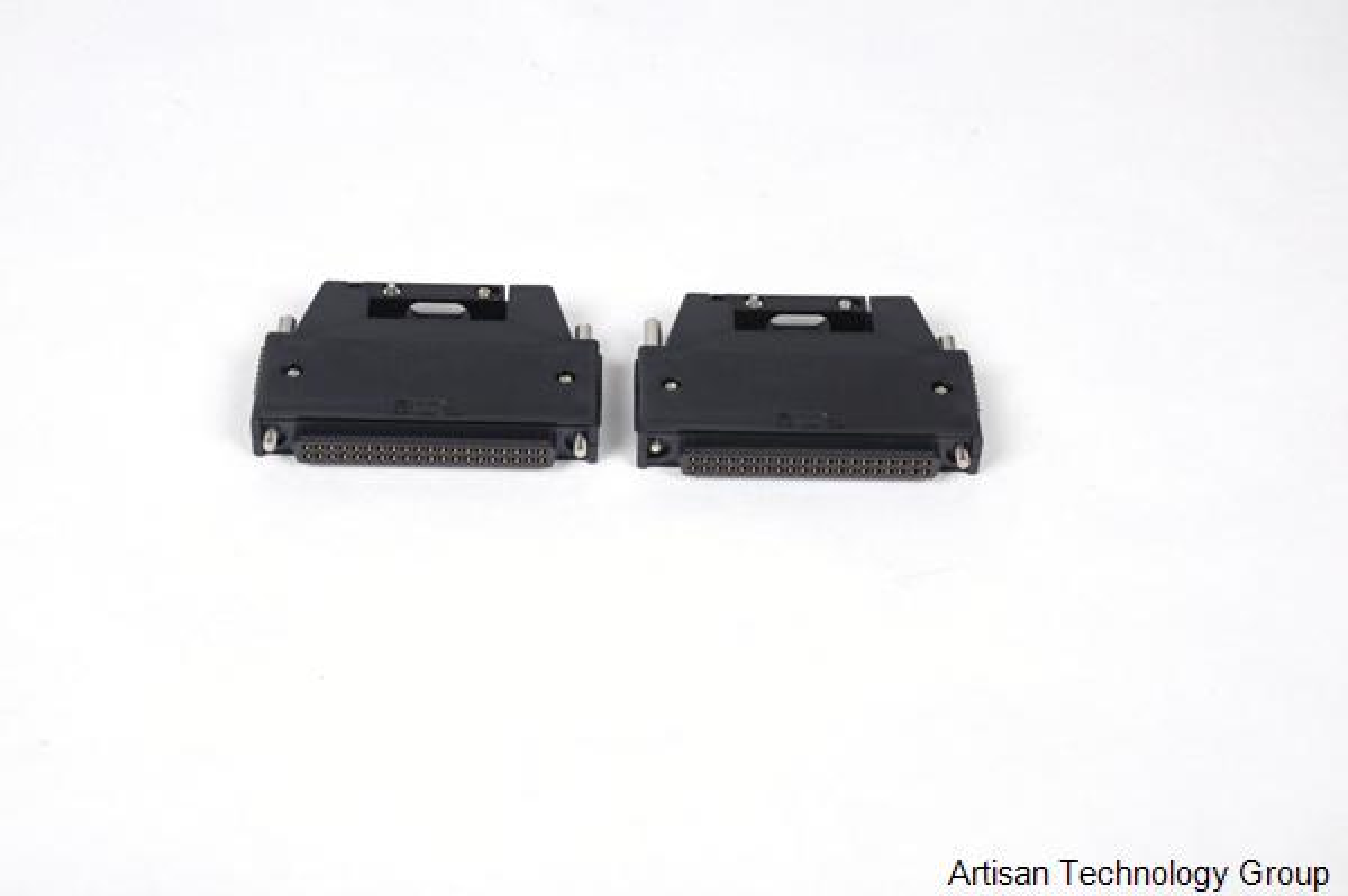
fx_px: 2806
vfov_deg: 18.2
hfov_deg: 27.0
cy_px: 448
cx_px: 674
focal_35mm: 75
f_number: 10
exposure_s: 1/200
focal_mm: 50
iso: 200
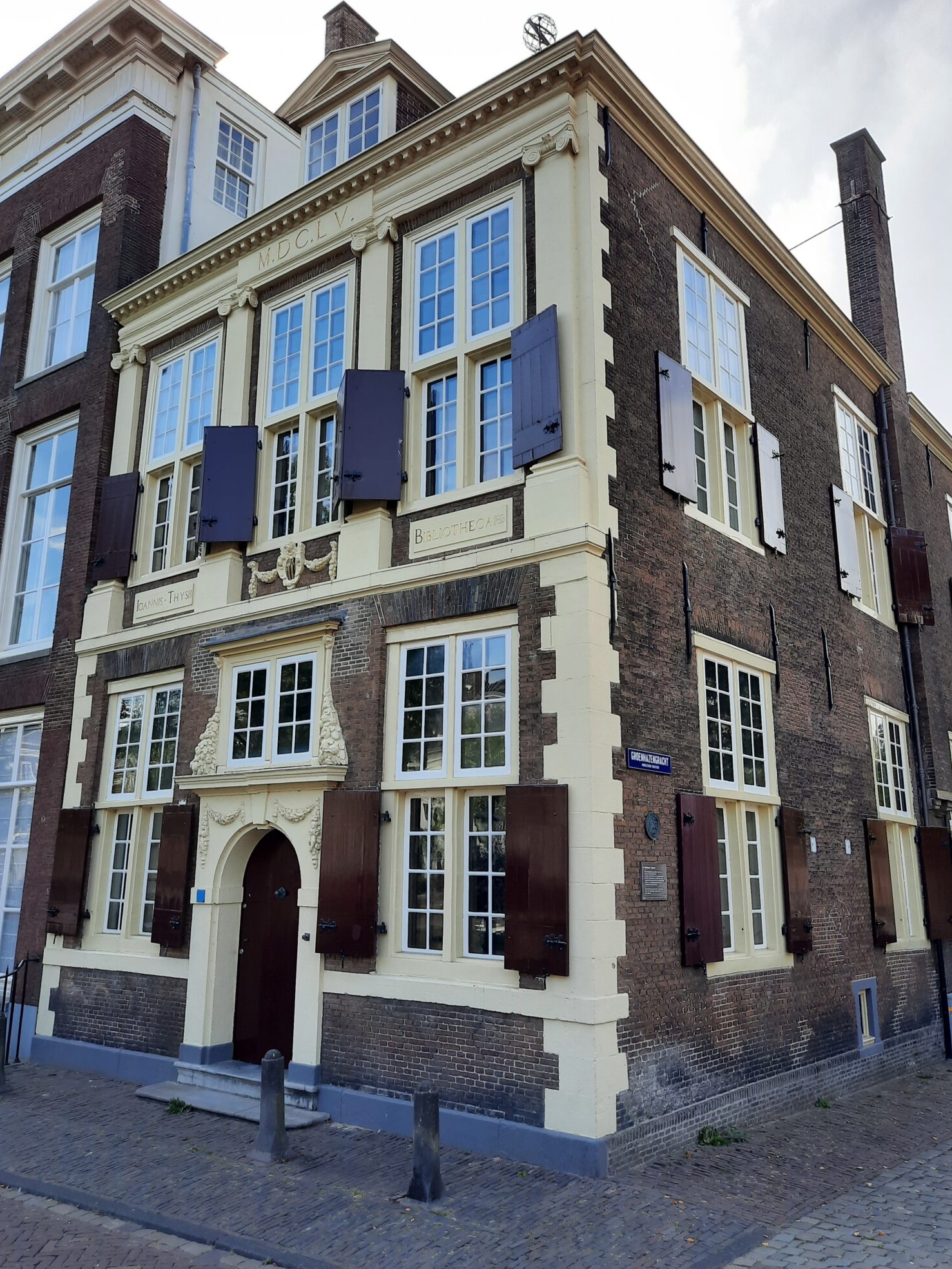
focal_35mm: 26
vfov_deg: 67.3
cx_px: 481
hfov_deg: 53.1
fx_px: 953
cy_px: 613
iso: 32
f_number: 2
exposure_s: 1/266
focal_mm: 4.6
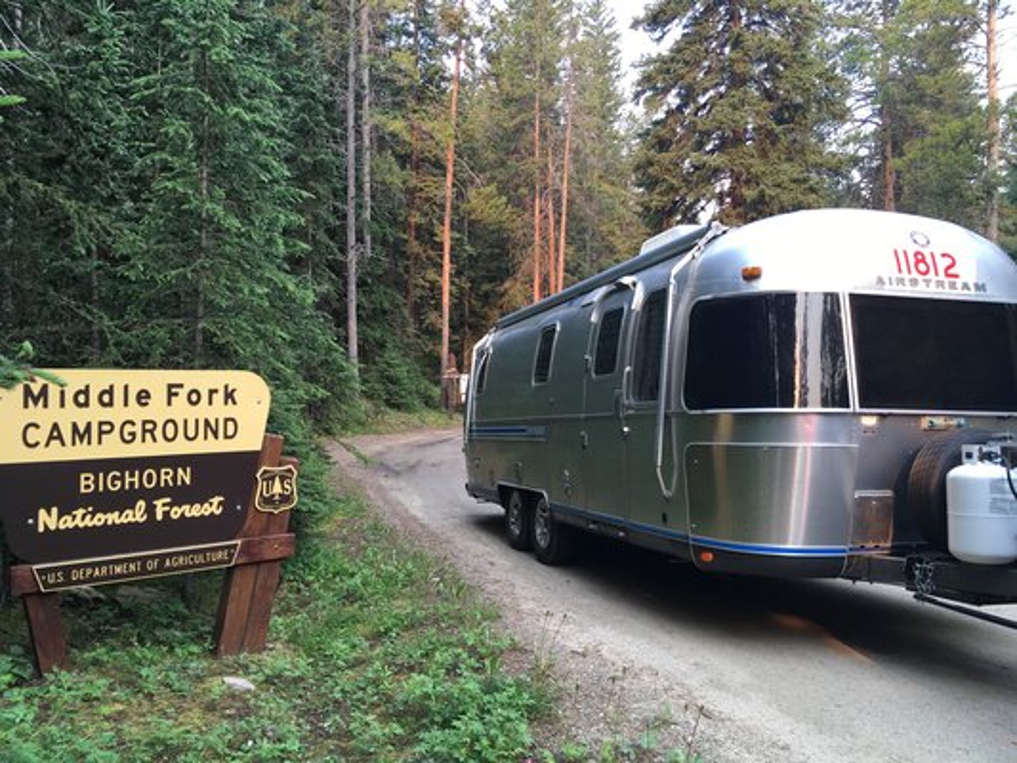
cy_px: 382
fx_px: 852
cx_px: 508
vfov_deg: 48.2
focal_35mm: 29
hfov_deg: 61.6
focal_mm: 4.15
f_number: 2.2
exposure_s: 1/120
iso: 32
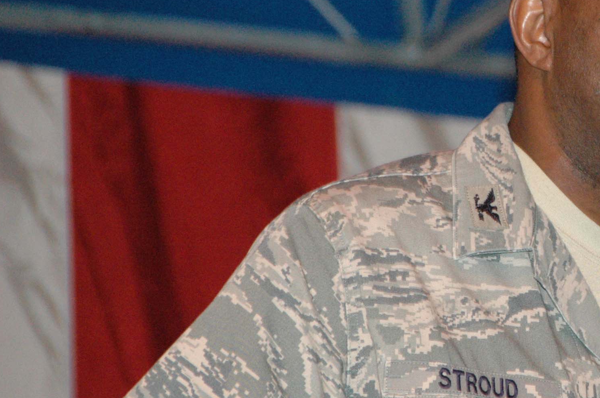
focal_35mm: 516
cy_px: 243
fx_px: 8590
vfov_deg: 2.7
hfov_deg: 4.0
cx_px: 603
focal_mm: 170
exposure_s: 1/60
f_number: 5.6
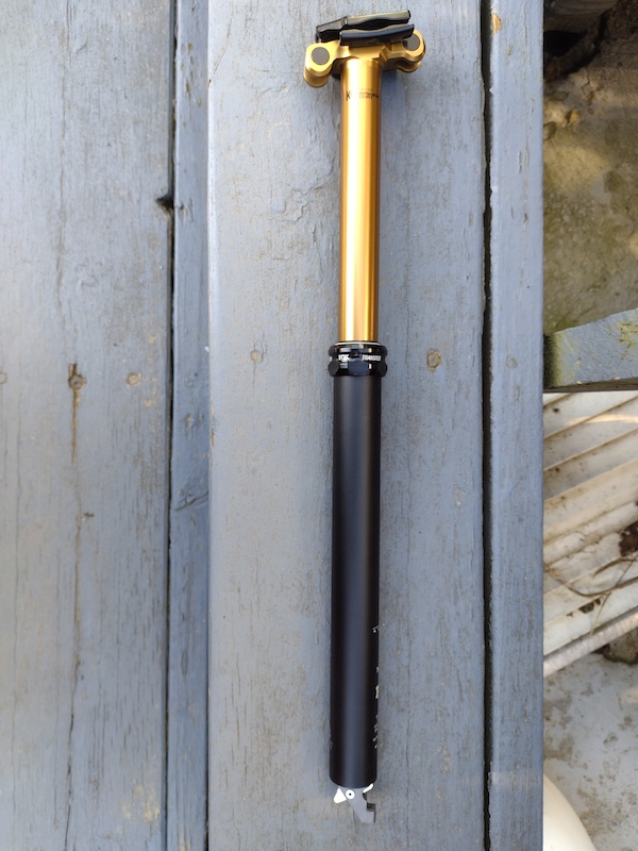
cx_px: 319
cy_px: 426
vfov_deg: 65.3
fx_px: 664
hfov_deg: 51.4
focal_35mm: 27
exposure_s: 1/120
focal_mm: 4.71
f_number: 1.7
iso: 169
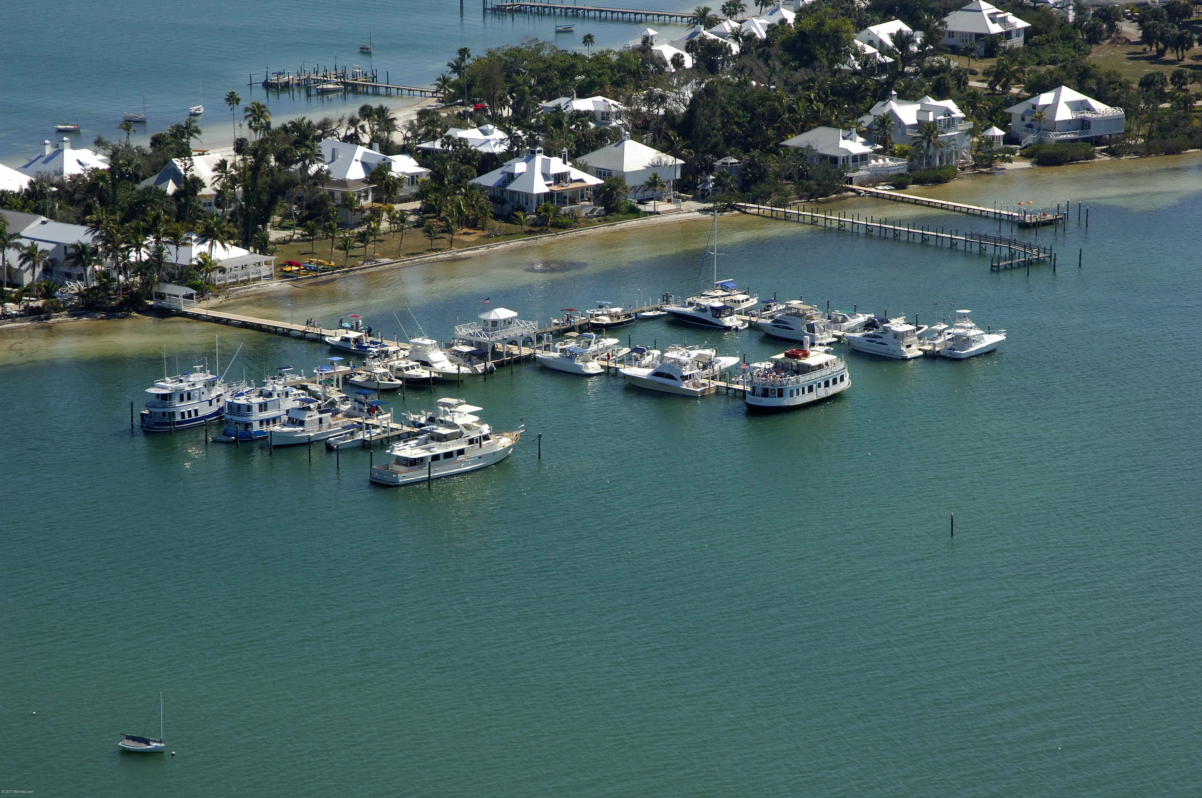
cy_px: 399
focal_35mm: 128
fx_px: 4252
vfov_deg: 10.7
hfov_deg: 16.1
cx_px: 601
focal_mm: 85
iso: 400
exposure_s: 1/1000
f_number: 9
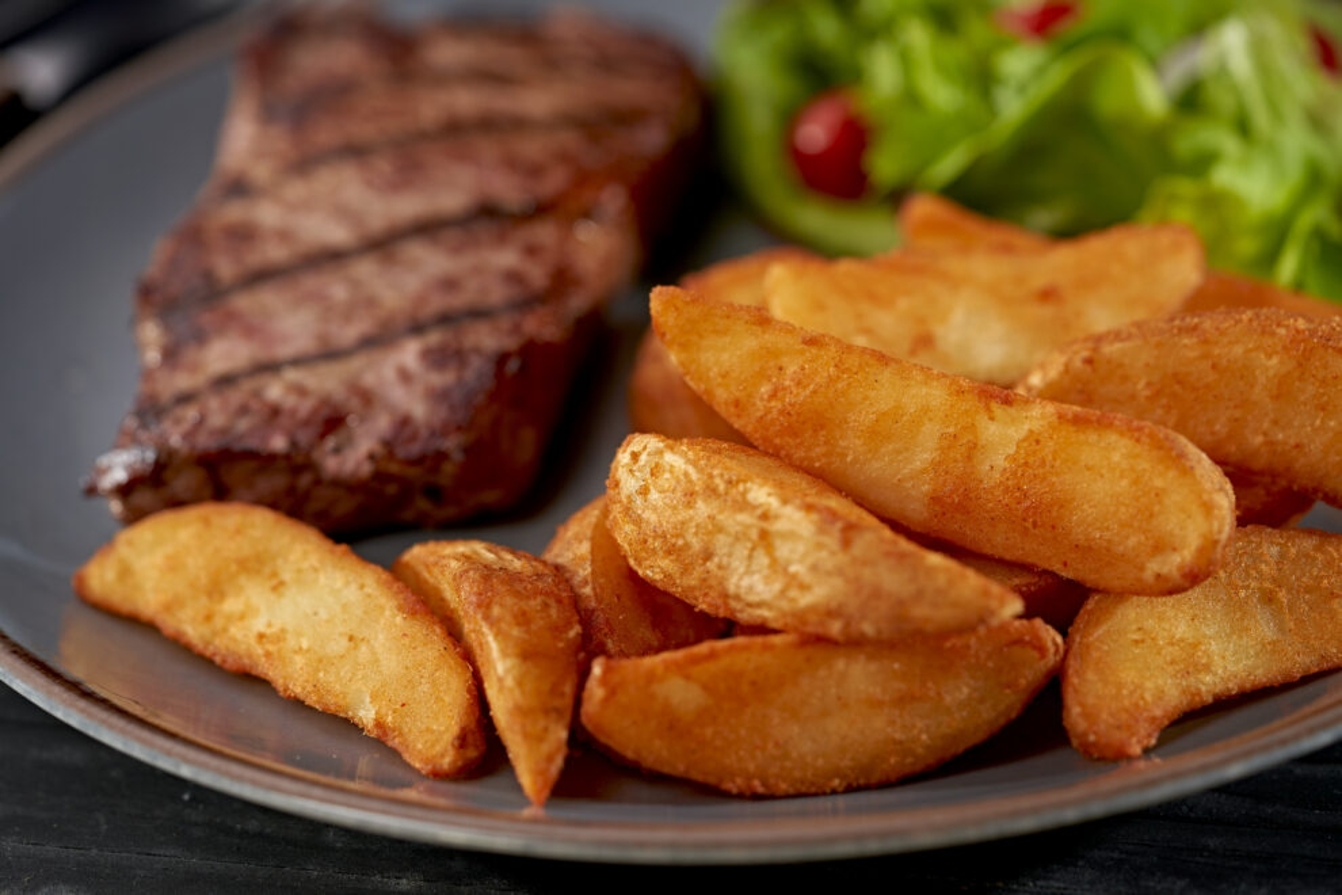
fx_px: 3355
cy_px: 448
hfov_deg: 22.6
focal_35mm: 90
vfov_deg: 15.2
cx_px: 671
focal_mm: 90
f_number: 4
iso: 100
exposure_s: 1/100
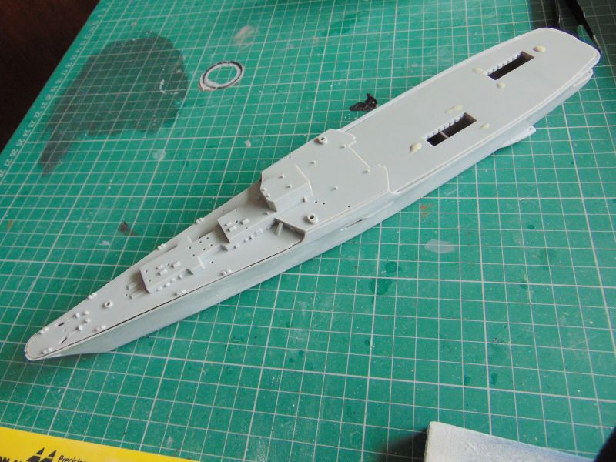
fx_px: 445
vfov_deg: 54.9
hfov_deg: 69.4
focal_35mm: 25
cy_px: 231
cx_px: 308
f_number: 3
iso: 160
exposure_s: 1/30
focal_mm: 4.5
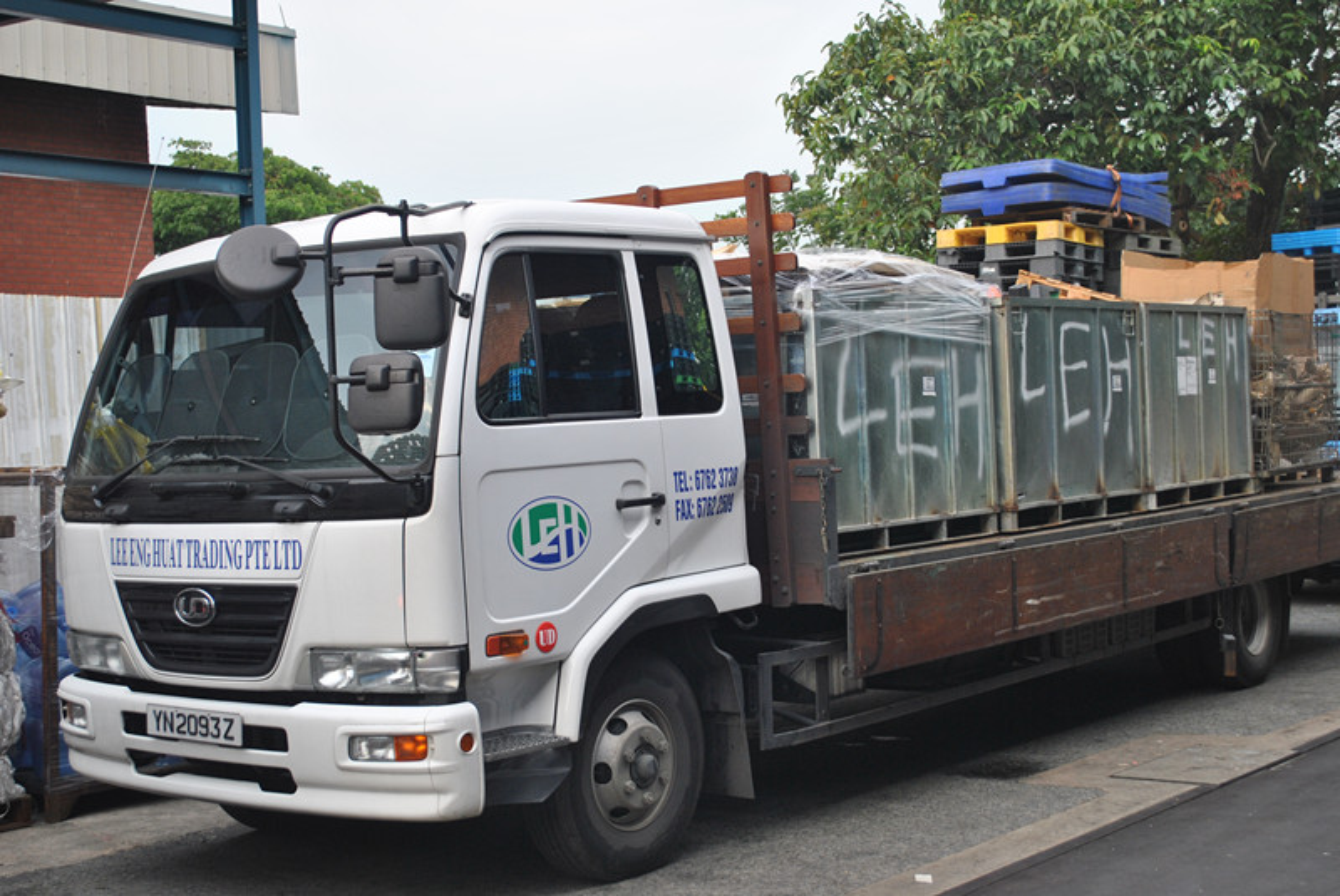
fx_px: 1900
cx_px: 670
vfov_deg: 26.5
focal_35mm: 51
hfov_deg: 38.8
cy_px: 448
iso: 200
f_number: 5
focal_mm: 34
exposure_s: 1/100
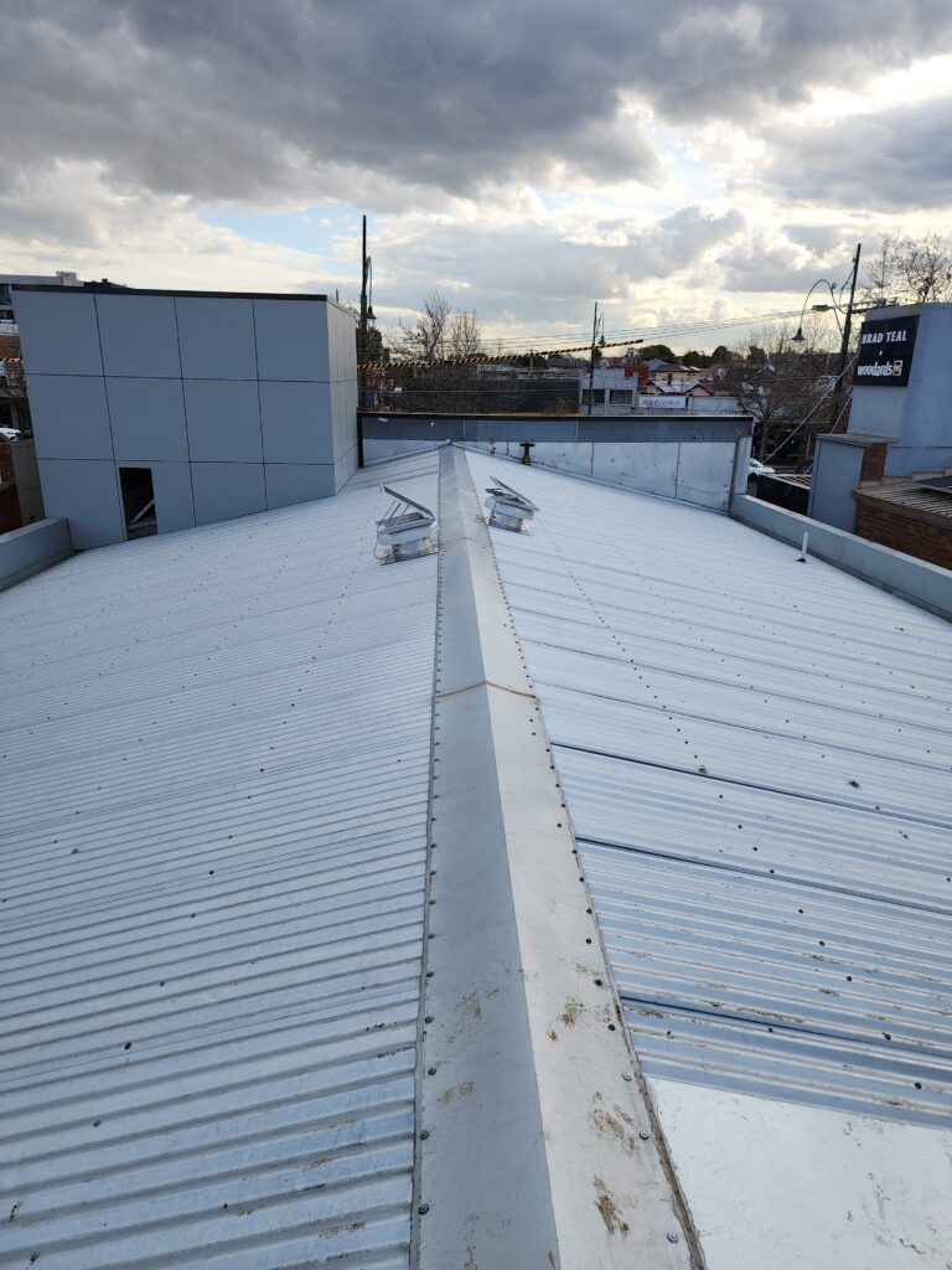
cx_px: 476
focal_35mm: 23
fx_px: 843
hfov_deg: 58.9
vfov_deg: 73.9
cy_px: 635
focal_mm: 6.4
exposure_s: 1/560
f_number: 1.8
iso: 12
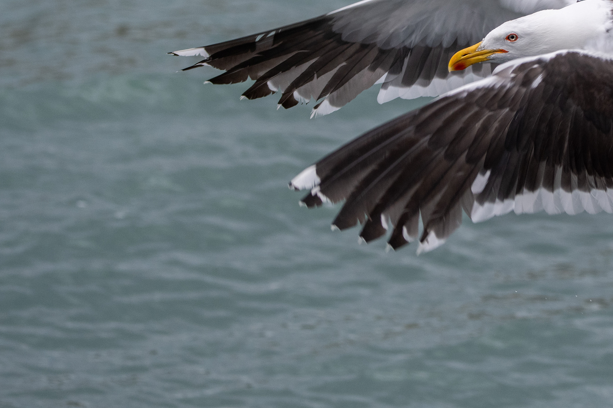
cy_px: 132
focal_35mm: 353
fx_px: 6010
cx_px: 467
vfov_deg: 3.9
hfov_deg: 5.8
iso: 500
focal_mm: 150
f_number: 5.6
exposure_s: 1/1000
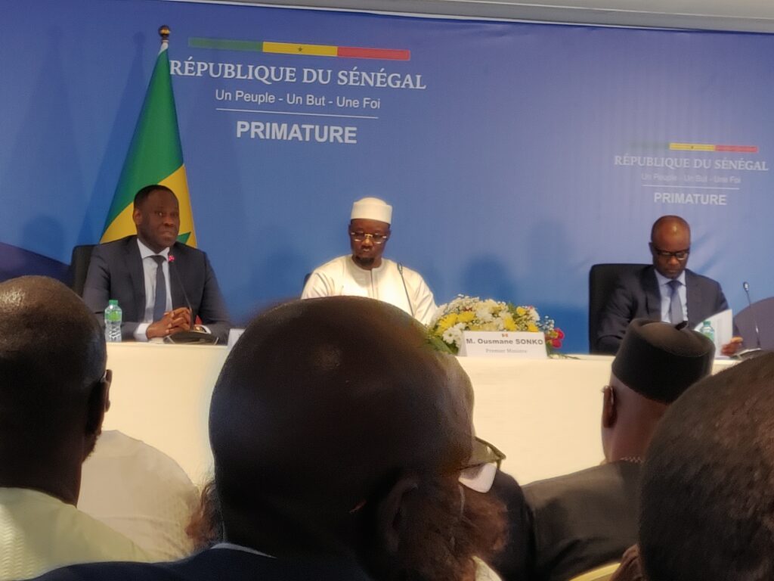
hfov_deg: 14.9
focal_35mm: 132
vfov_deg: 11.2
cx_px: 387
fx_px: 2951
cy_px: 290
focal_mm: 5.88
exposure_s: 1/60
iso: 200
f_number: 2.4
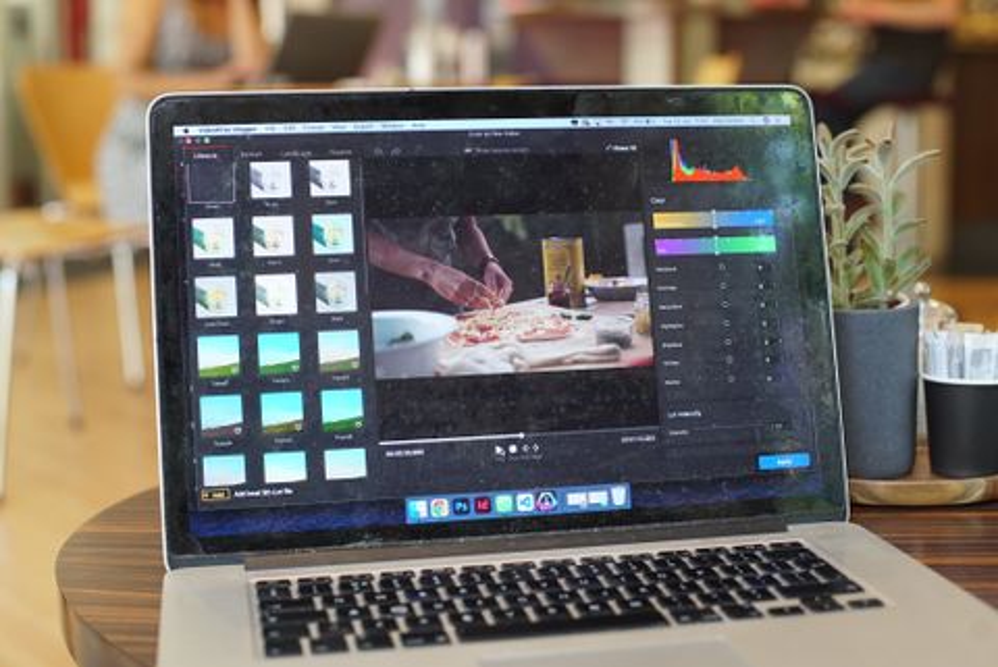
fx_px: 1387
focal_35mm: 50
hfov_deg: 39.6
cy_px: 334
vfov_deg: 27.0
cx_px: 499
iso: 1600
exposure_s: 1/160
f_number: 3.5
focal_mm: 50
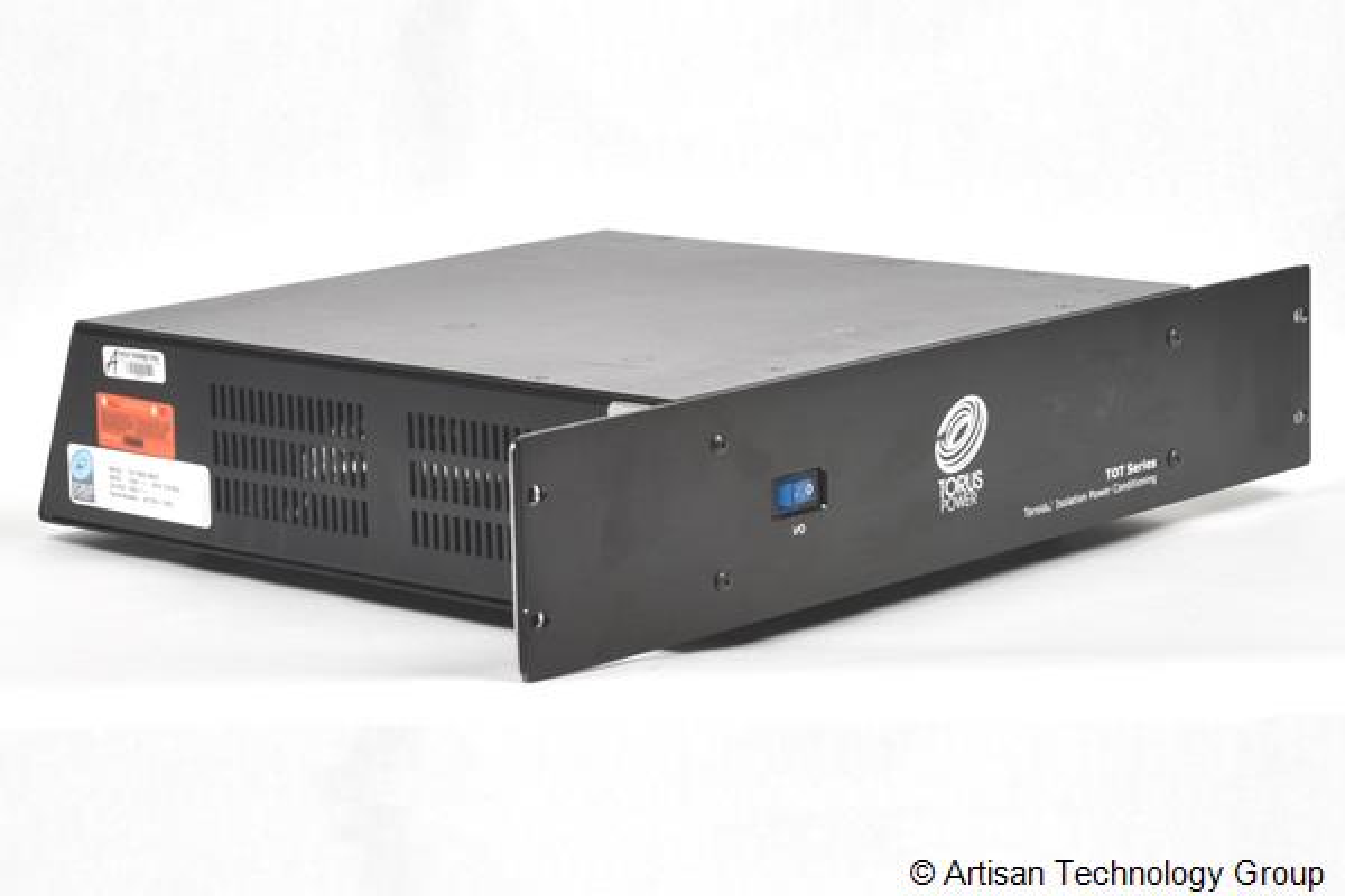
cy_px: 448
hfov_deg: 31.9
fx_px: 2354
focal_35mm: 63
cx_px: 672
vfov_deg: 21.6
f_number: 18
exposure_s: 1/200
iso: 200
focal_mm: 42
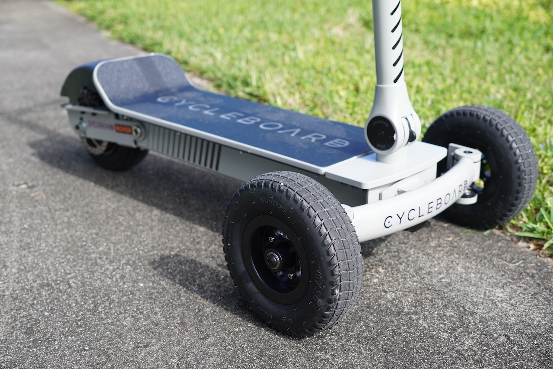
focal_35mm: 48
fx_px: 737
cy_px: 184
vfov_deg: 28.1
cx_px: 276
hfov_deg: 41.1
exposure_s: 1/500
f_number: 2.8
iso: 100
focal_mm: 32
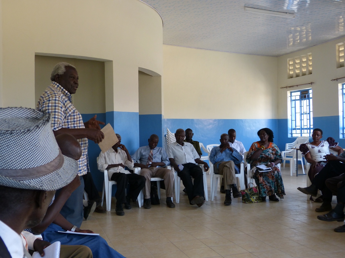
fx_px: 389
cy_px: 129
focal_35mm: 39
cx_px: 172
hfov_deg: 47.9
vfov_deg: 36.8
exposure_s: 1/60
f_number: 3.1
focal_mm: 6.7
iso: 160
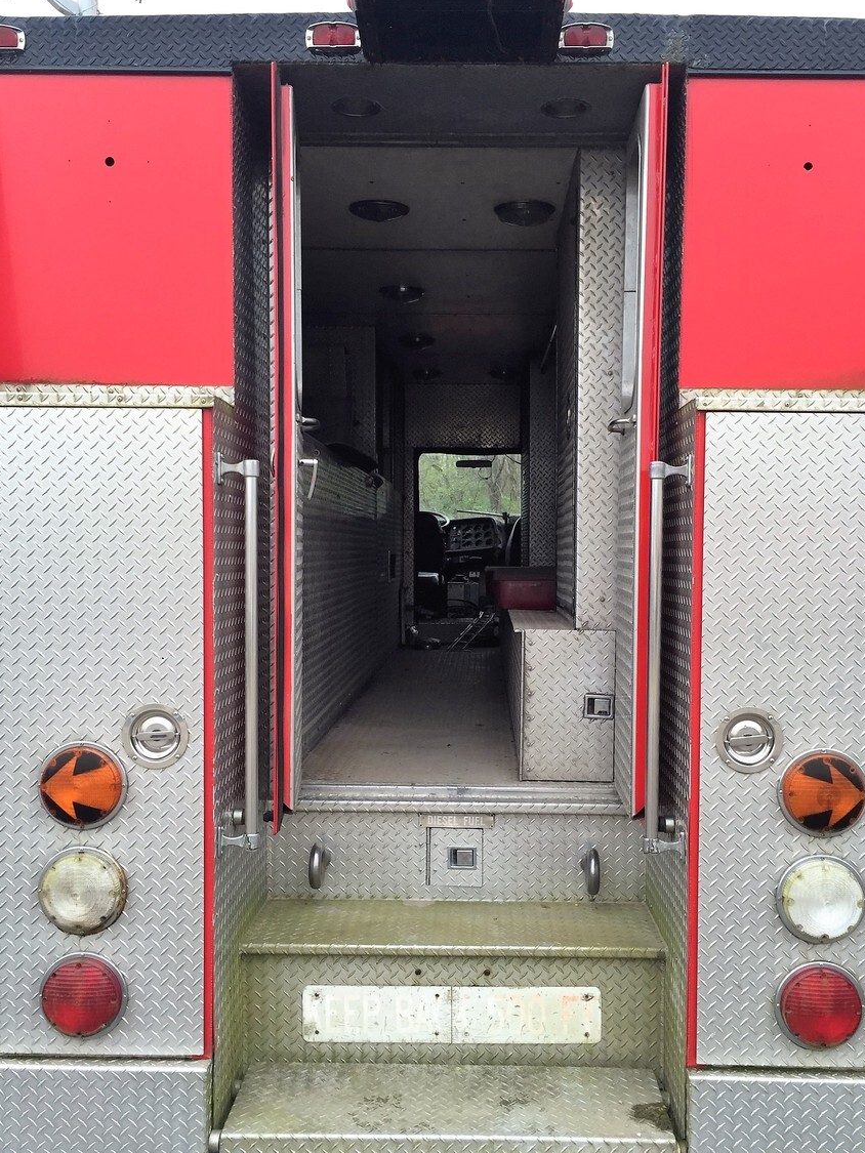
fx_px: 1099
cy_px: 619
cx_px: 458
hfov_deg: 42.9
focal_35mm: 33
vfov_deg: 55.3
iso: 40
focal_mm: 4.15
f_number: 2.2
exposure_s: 1/120
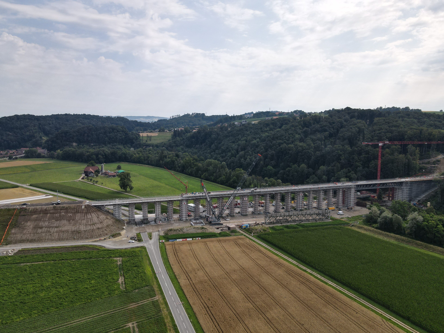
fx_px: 308
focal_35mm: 24
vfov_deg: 56.8
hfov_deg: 71.6
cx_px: 222
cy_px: 166
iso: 100
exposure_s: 1/1000
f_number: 2.8
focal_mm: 4.5
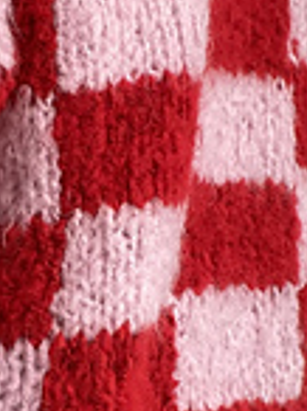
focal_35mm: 103
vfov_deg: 19.0
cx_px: 75
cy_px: 301
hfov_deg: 14.3
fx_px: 1222
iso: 100
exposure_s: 1/67
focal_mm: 2.71
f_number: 2.2
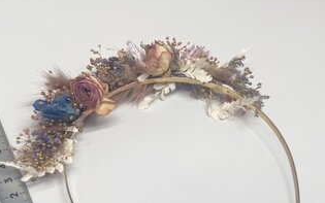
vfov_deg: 22.5
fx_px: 496
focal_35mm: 56
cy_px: 192
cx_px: 162
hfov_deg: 36.3
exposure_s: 1/222
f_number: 1.8
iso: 32
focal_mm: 4.25
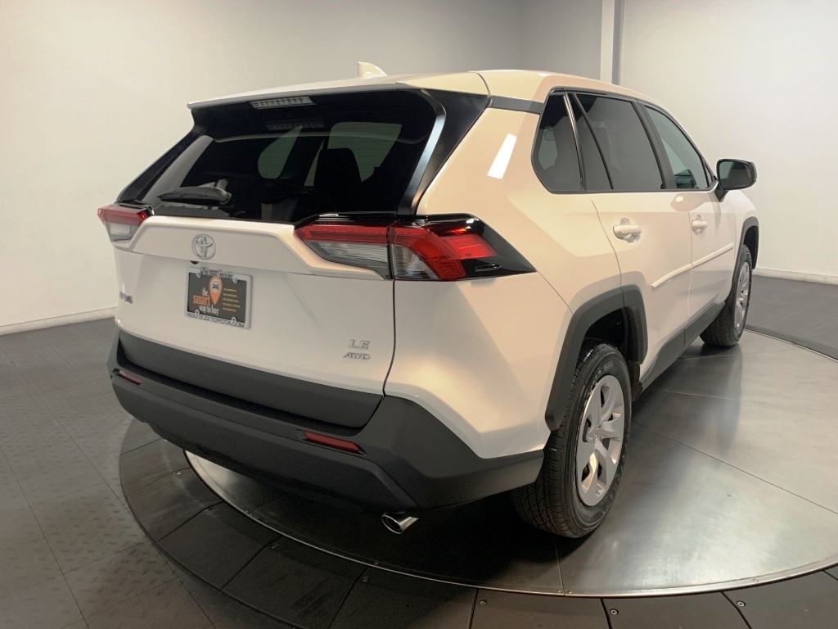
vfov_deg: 53.1
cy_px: 314
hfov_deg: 67.3
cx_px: 419
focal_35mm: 26
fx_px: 629
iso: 160
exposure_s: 1/60
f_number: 1.8
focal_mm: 4.25
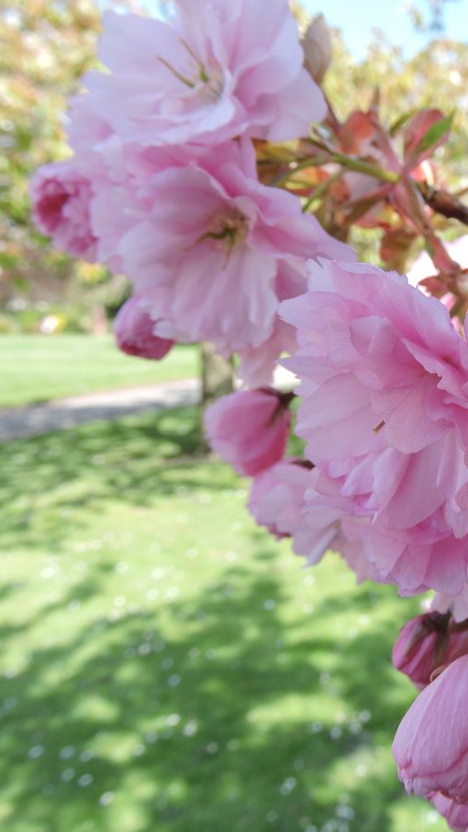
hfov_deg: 31.4
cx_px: 459
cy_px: 416
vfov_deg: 56.6
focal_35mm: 35
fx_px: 772
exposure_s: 1/250
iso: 100
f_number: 3.3
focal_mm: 4.3
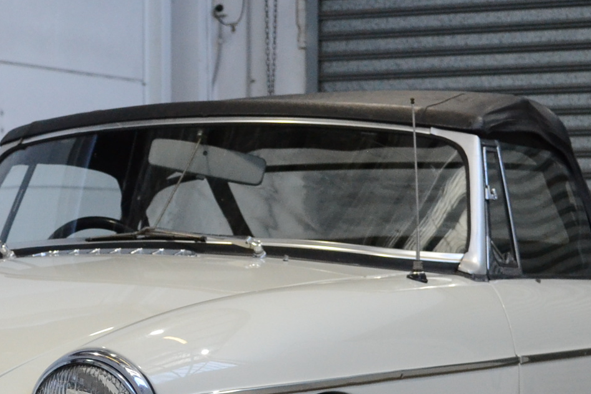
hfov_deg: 16.3
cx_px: 78
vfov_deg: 10.9
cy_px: 422
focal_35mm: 124
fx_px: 2036
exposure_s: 1/400
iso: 1600
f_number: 5
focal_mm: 34
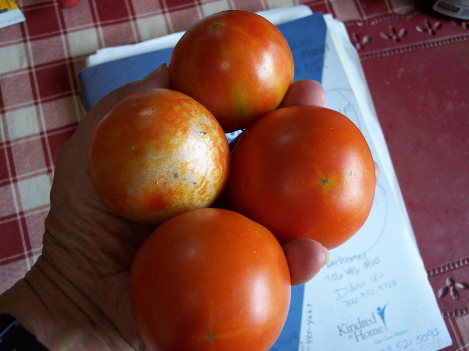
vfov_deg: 37.7
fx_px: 515
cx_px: 234
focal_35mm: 38
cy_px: 176
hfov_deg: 49.0
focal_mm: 8
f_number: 2.8
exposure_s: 1/90
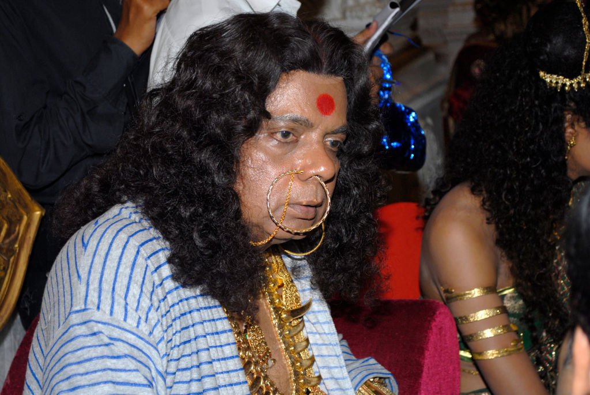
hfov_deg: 24.6
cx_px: 295
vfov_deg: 16.6
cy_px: 198
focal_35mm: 82
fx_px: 1353
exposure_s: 1/250
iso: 200
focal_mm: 55
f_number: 6.7
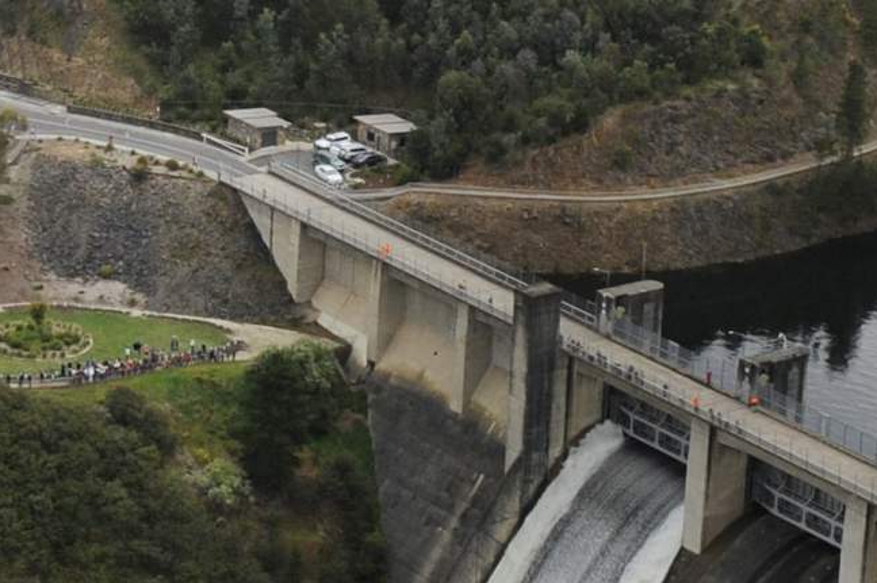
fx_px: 3749
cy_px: -140
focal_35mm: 154
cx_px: -100
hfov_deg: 13.1
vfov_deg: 8.8
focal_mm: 29
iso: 500
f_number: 9
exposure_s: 1/800
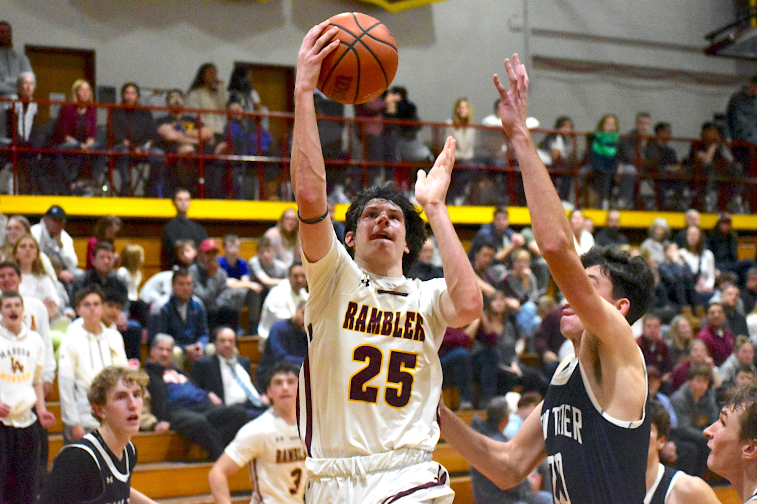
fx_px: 2271
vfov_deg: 12.7
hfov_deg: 18.9
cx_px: 378
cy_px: 252
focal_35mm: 108
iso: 10000
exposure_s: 1/800
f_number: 4.8
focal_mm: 72
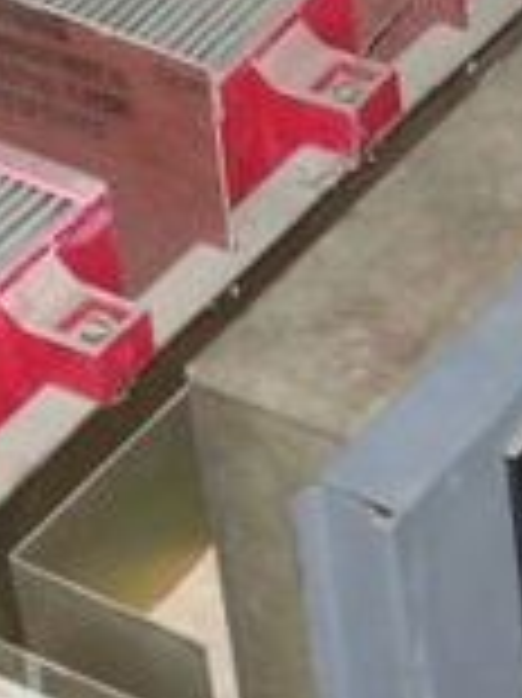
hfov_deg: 7.6
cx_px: 153
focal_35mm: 196
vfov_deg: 10.1
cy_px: 572
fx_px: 3946
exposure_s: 1/60.1
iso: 64
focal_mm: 7.8
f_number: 2.8
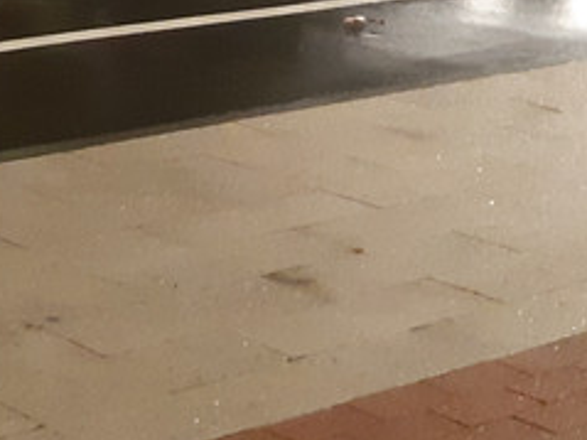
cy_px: -440
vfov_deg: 11.5
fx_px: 1966
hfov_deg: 16.3
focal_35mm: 116
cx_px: -122
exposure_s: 1/17
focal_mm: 3.93
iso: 640
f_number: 1.7
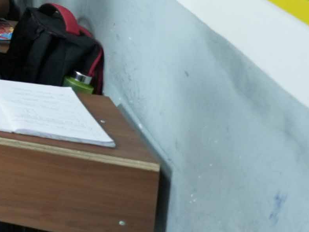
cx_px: -523
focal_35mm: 83
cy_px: -199
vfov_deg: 15.1
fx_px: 741
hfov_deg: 13.1
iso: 400
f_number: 2.8
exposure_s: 1/60
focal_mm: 16
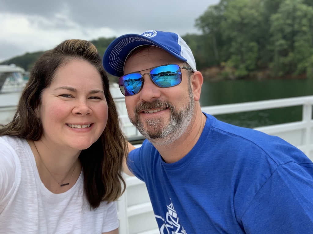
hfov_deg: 56.8
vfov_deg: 44.2
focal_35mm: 32
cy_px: 117
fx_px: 289
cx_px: 156
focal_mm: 2.87
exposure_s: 1/364
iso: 16
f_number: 2.2
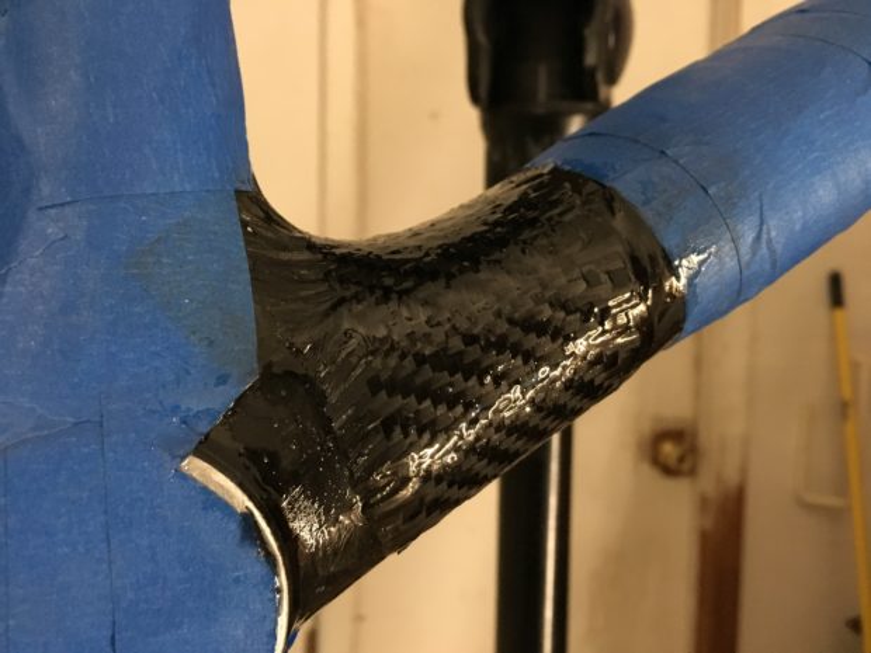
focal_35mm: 29
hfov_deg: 61.7
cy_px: 326
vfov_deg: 48.2
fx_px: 730
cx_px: 436
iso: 250
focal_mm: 4.15
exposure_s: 1/15
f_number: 2.2
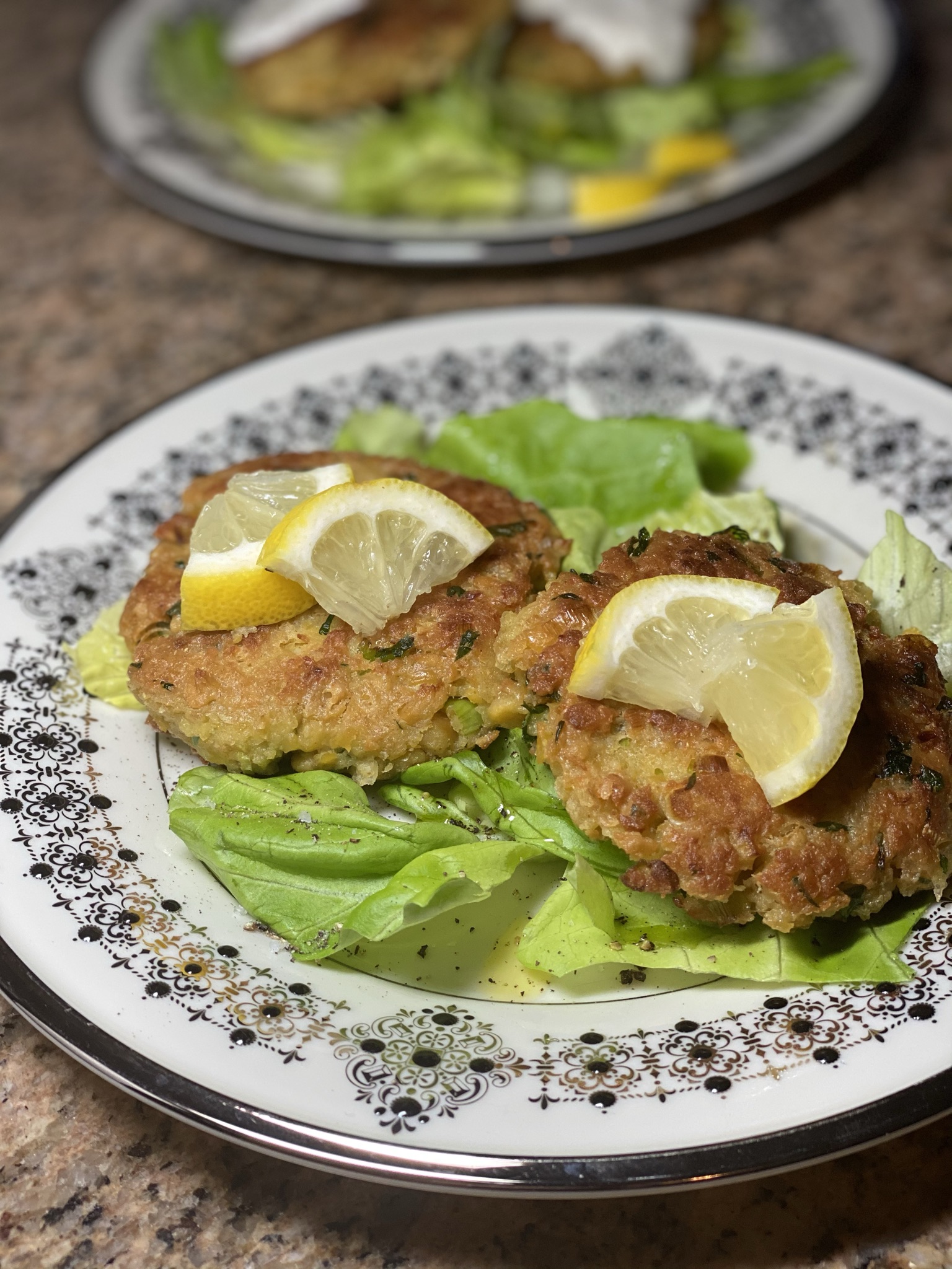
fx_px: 1907
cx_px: 476
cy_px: 634
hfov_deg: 28.0
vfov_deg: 36.8
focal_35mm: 52
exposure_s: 1/120
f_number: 2
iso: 80
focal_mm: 6
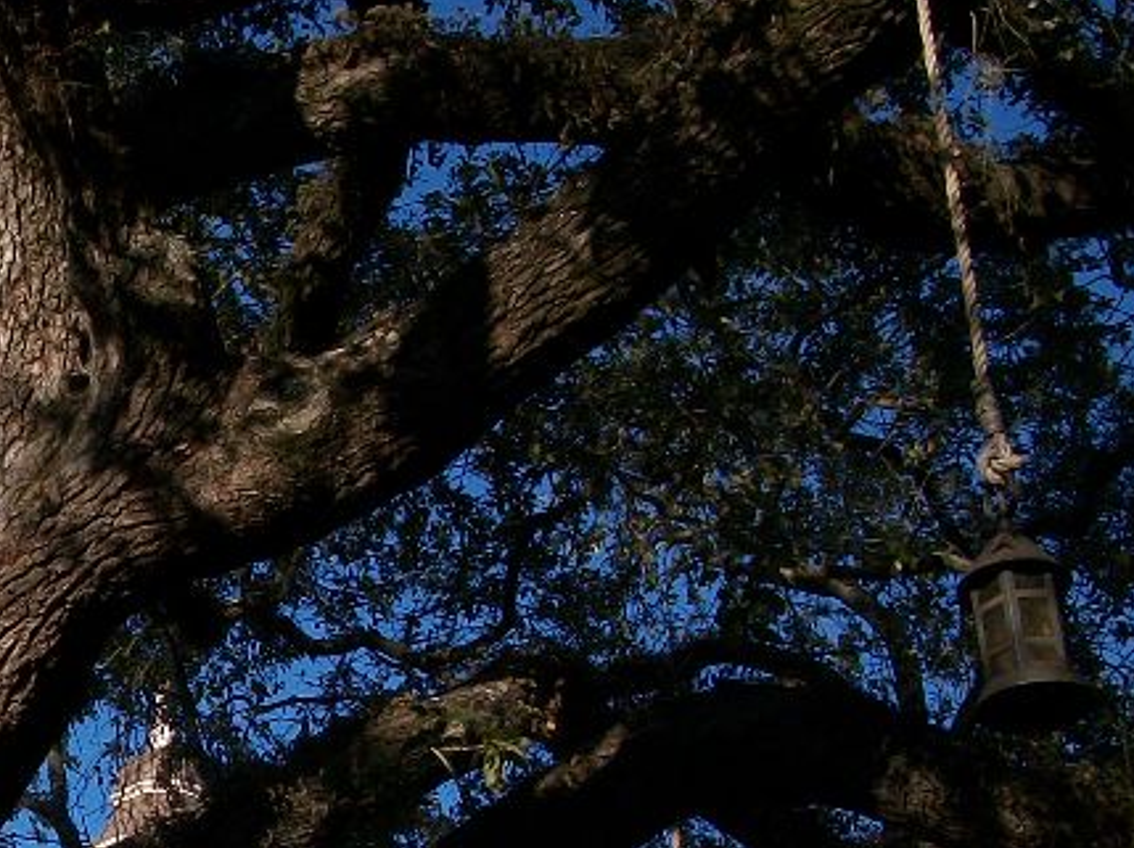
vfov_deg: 14.8
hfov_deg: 18.8
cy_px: 898
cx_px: -278
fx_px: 3208
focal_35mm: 98
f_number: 5.6
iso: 80
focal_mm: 6.3
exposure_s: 1/400
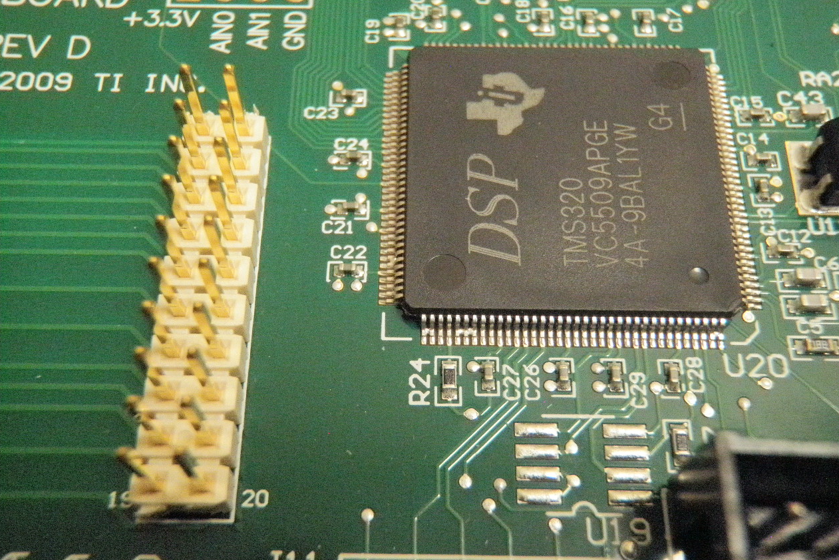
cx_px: 422
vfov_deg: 35.0
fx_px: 886
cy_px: 307
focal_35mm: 38
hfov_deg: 50.7
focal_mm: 6.53
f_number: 4.1
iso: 800
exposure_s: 1/80
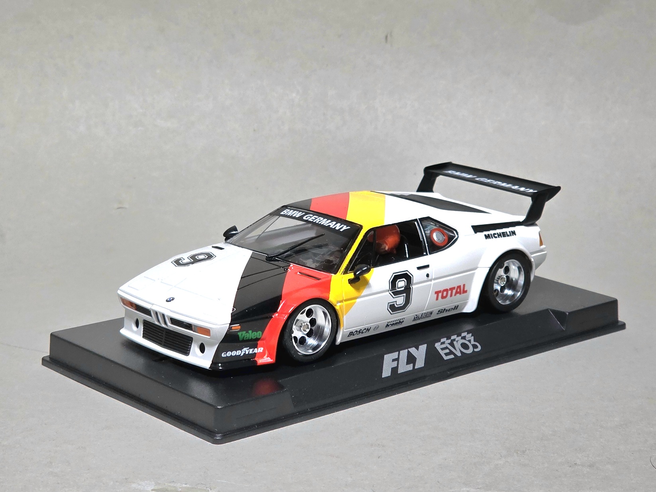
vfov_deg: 21.3
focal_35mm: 69
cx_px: 328
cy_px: 246
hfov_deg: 28.2
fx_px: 1307
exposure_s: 1/1250
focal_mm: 7.9
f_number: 2.4
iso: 50
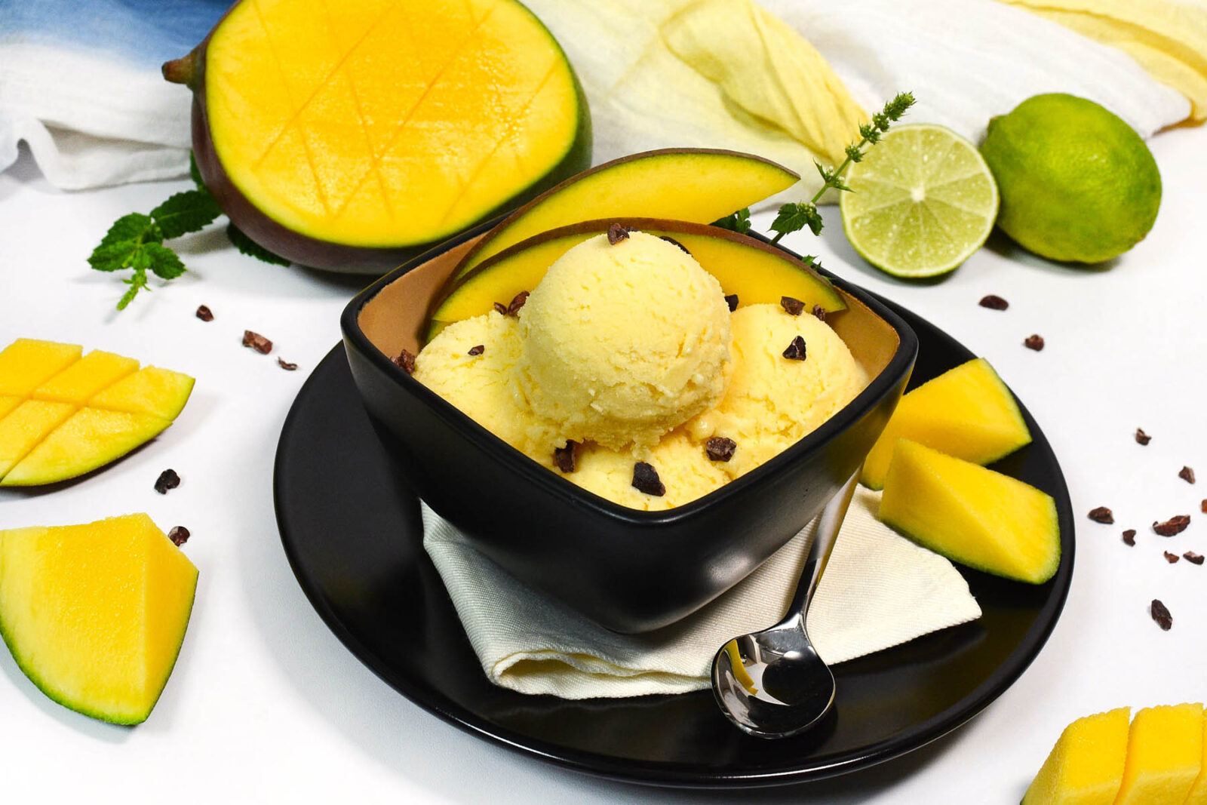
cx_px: 604
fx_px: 1157
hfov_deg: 55.1
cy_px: 402
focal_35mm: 34
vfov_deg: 38.4
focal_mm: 23
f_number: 8
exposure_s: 1/60
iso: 500
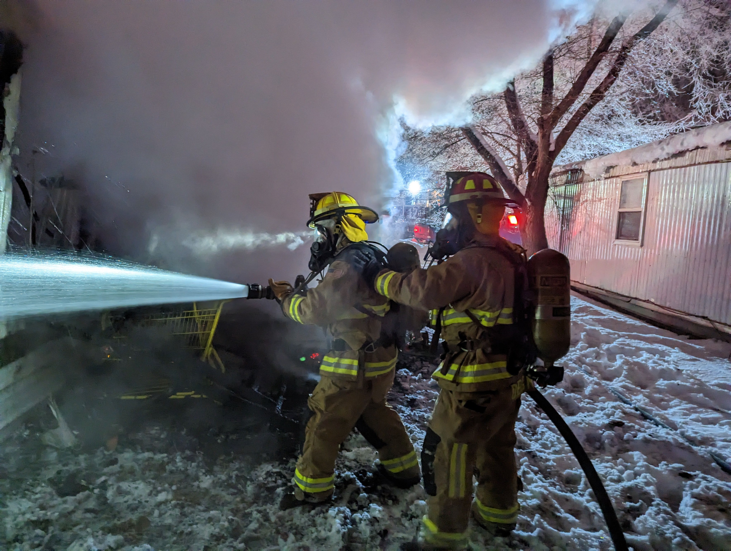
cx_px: 366
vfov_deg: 56.9
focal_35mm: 24
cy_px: 276
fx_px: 508
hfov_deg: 71.5
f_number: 1.85
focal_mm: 6.81
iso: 638
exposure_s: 1/30.2
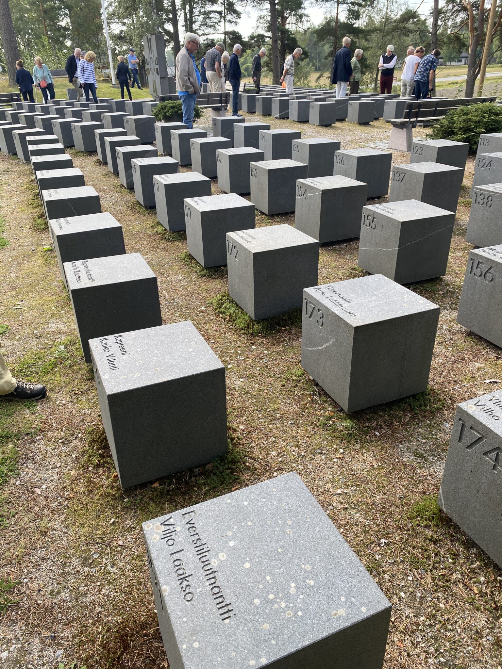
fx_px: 503
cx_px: 251
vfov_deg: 67.3
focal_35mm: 26
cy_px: 334
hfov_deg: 53.1
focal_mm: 4.25
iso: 32
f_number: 1.8
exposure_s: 1/446
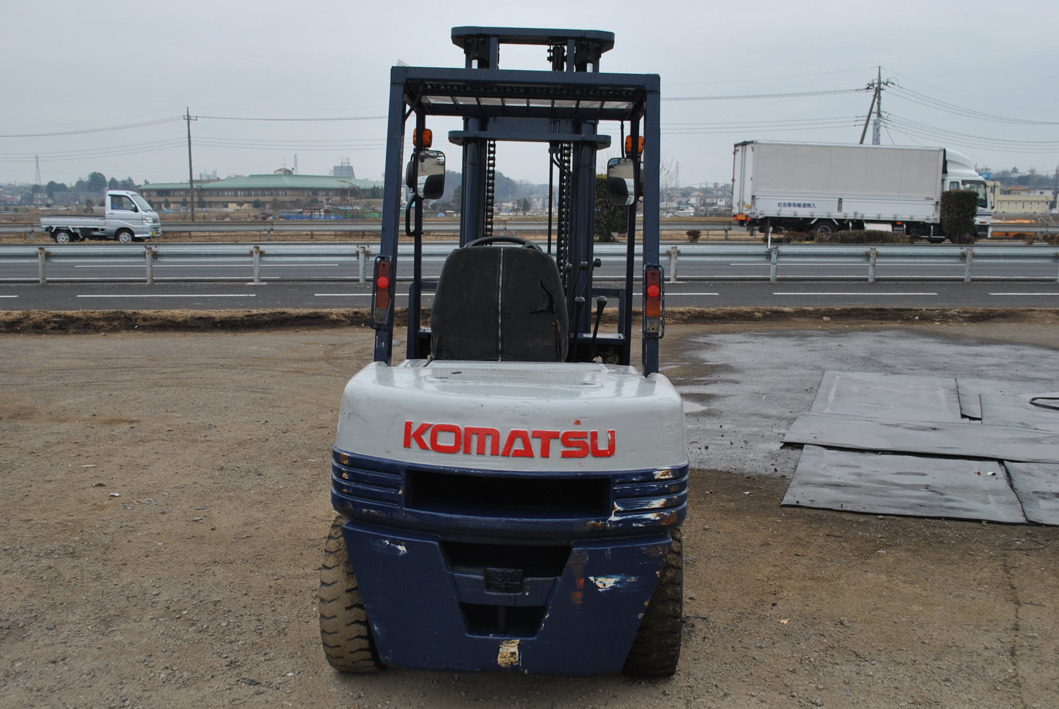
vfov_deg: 37.0
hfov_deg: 53.1
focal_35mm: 36
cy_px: 354
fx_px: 1060
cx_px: 530
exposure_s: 1/125
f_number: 5.6
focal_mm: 24
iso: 100
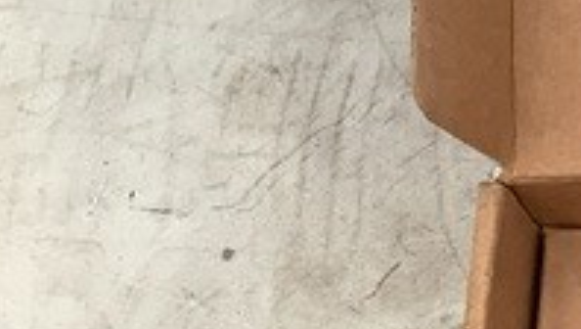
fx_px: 1682
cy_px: 179
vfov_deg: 11.2
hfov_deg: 17.4
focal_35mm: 109
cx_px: 907
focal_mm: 3.3
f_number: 2.4
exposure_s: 1/100
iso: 80
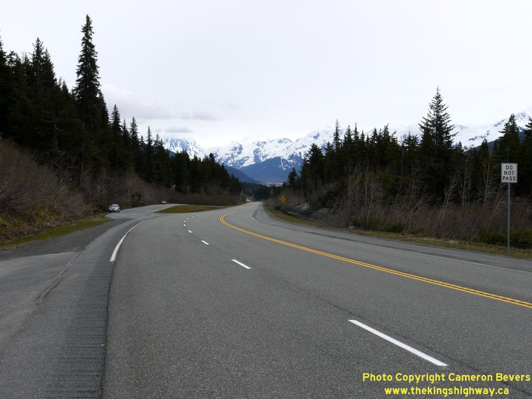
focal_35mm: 50
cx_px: 266
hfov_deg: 38.2
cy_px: 200
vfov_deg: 29.1
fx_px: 768
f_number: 10
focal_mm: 25
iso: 100
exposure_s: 1/320
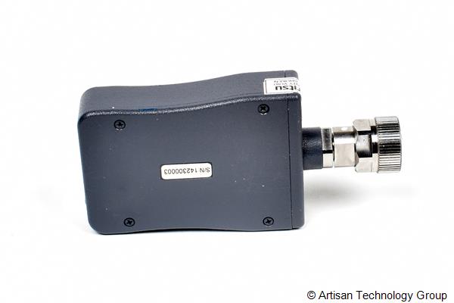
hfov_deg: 41.1
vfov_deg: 28.1
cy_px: 152
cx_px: 227
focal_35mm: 48
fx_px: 605
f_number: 11
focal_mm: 32
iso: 200
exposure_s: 1/160
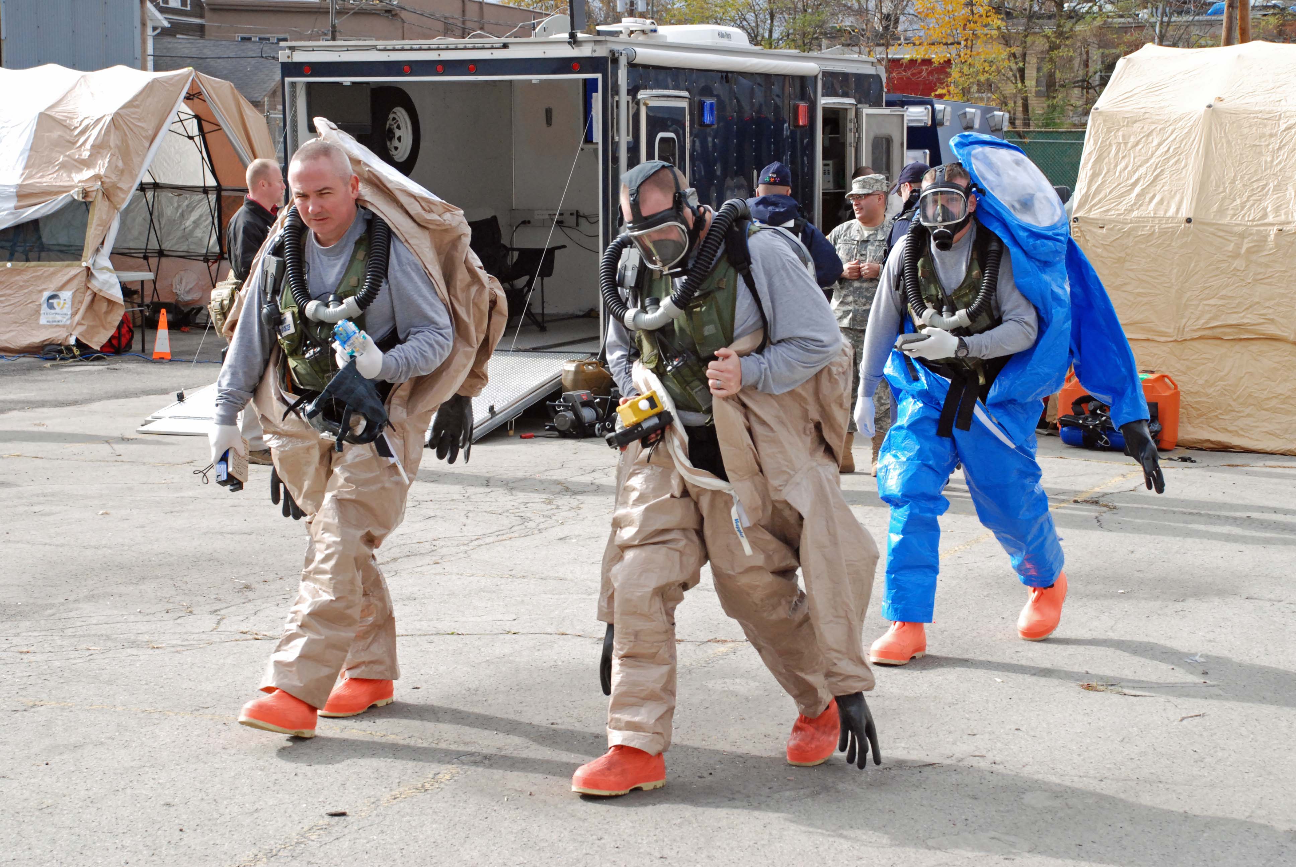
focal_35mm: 72
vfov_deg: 19.0
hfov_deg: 28.0
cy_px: 434
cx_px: 648
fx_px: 2595
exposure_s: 1/400
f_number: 10
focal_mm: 48
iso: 800
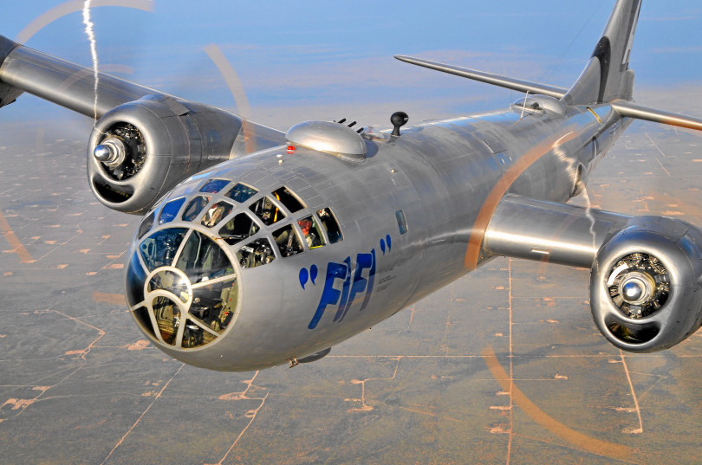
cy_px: 232
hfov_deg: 28.1
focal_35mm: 72
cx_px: 351
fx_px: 1401
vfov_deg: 18.9
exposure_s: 1/80
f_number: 11
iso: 200
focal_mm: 48
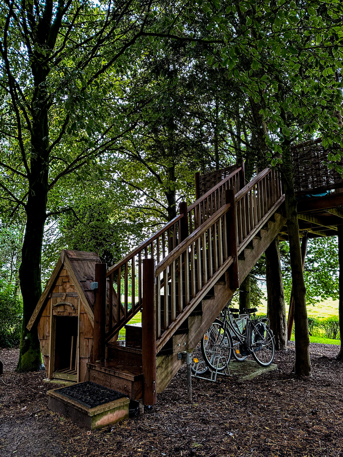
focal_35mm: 24
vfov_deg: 71.6
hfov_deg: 56.8
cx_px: 172
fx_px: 317
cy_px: 228
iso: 320
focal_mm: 6.86
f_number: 1.8
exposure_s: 1/60
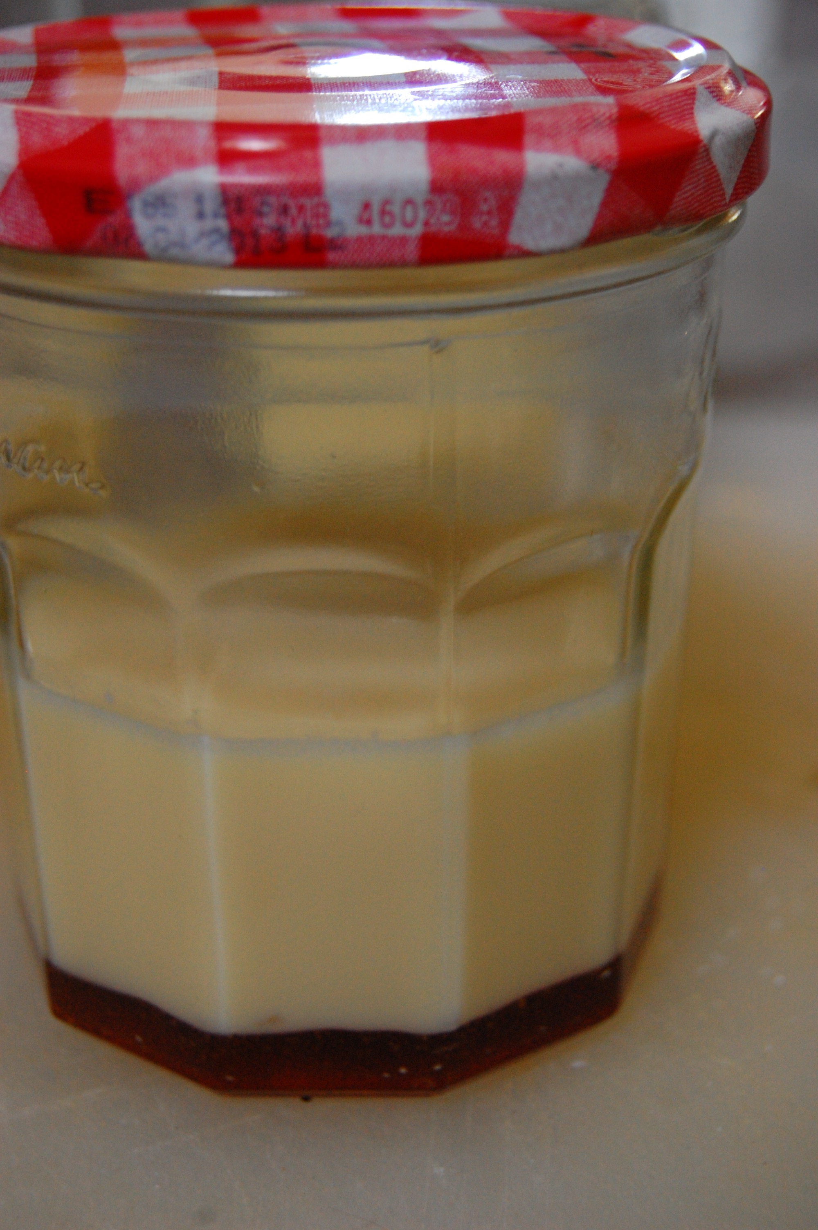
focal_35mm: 68
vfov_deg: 29.9
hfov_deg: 20.1
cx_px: 409
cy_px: 615
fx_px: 2305
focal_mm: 45
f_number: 5.3
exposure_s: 1/30
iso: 1100
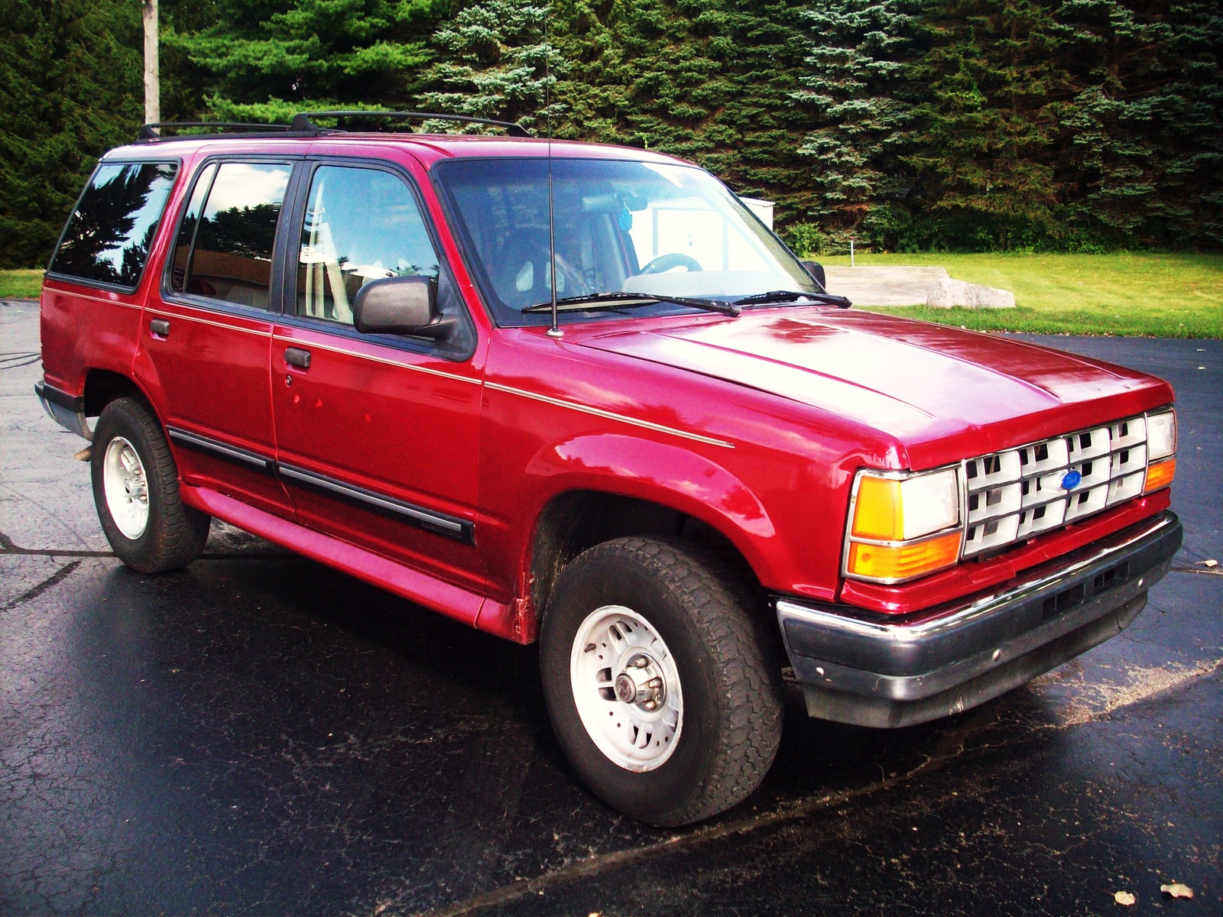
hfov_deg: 50.1
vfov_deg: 38.7
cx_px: 612
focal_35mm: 37
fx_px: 1307
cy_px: 458
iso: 80
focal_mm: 6.2
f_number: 2.8
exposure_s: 1/277
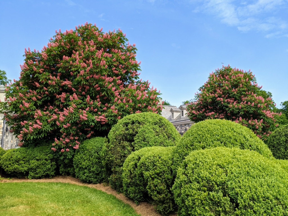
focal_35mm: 27
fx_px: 225
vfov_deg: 51.4
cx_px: 144
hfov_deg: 65.3
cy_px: 108
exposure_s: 1/1957
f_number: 1.73
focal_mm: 4.38
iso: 61
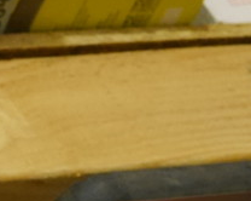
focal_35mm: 231
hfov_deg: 7.8
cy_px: 91
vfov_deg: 6.7
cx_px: -356
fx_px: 1714
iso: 2000
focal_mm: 24
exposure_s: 1/60
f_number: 5.2
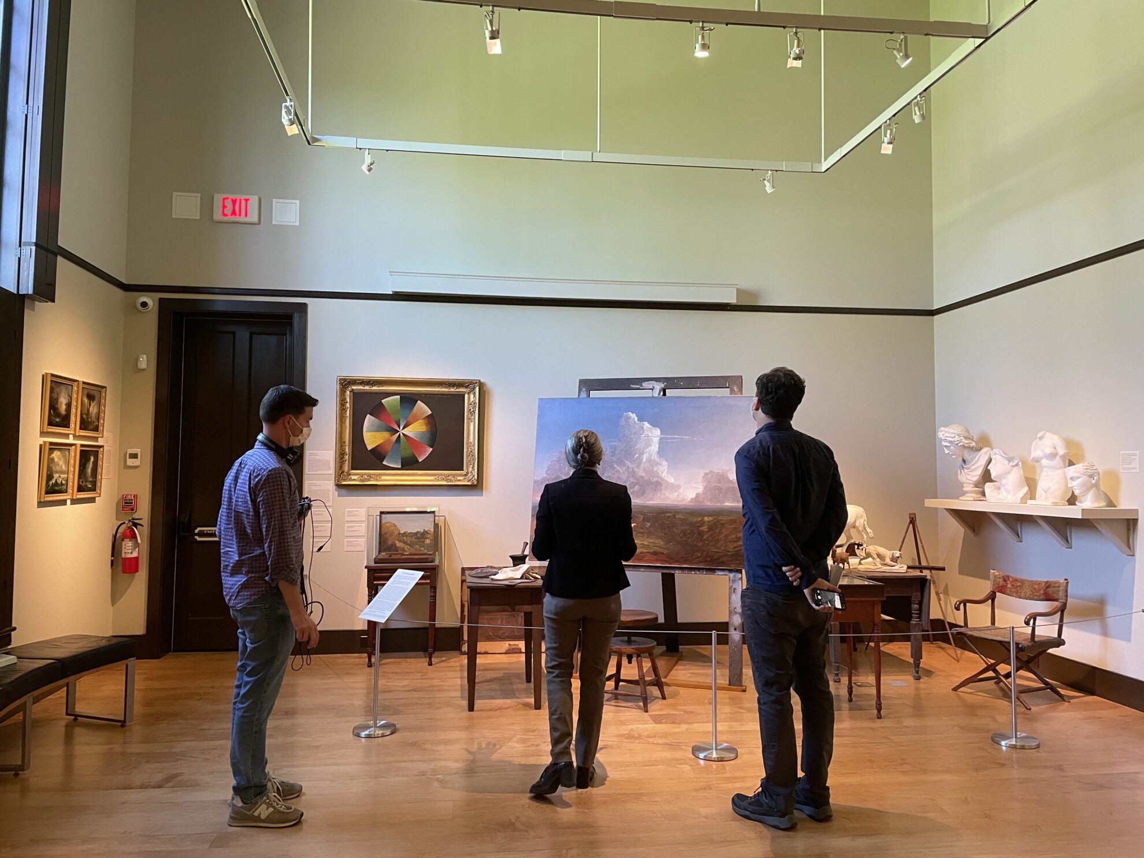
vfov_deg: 53.1
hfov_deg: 67.3
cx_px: 572
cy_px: 429
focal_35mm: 26
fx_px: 859
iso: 320
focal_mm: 4.2
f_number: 1.6
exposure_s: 1/60
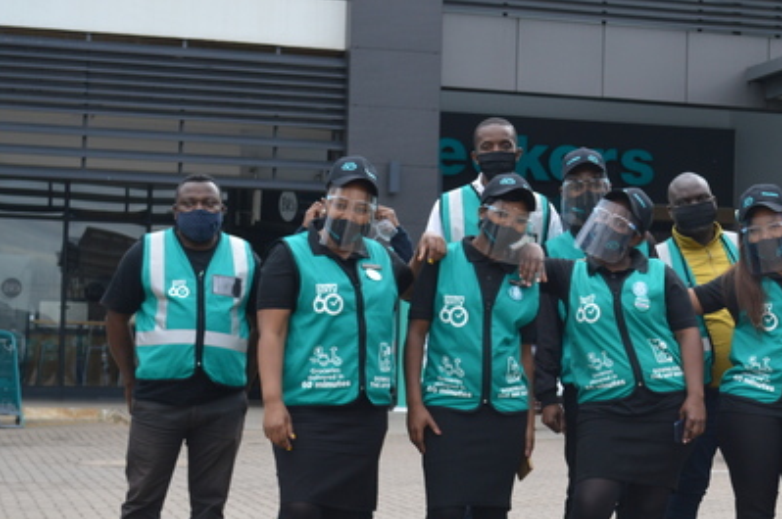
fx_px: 2170
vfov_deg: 13.7
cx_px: 717
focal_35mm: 100
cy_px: 274
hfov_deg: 20.0
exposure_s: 1/125
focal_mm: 34
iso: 220
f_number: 5.6
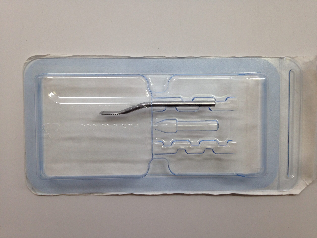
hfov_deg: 55.4
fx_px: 302
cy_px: 119
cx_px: 158
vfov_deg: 42.9
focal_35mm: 33
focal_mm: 4.12
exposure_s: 1/60
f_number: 2.4
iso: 64
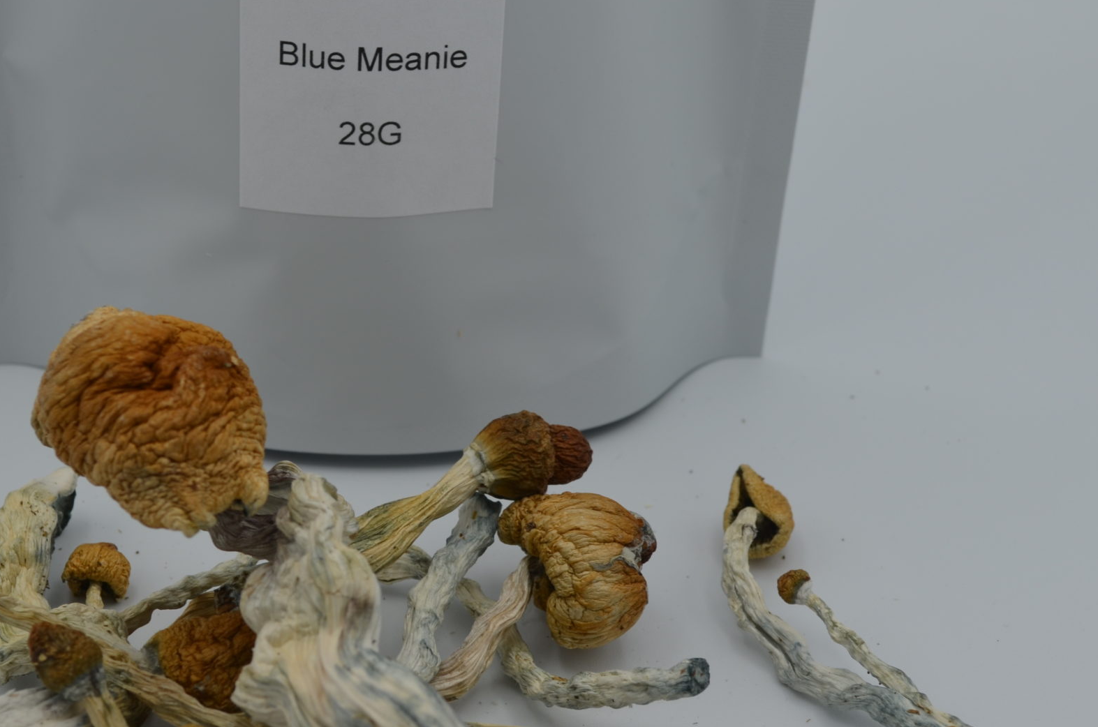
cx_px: 415
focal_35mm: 83
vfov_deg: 16.4
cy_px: 449
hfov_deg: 24.5
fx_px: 2526
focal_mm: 34
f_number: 7.1
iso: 100
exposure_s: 1/200
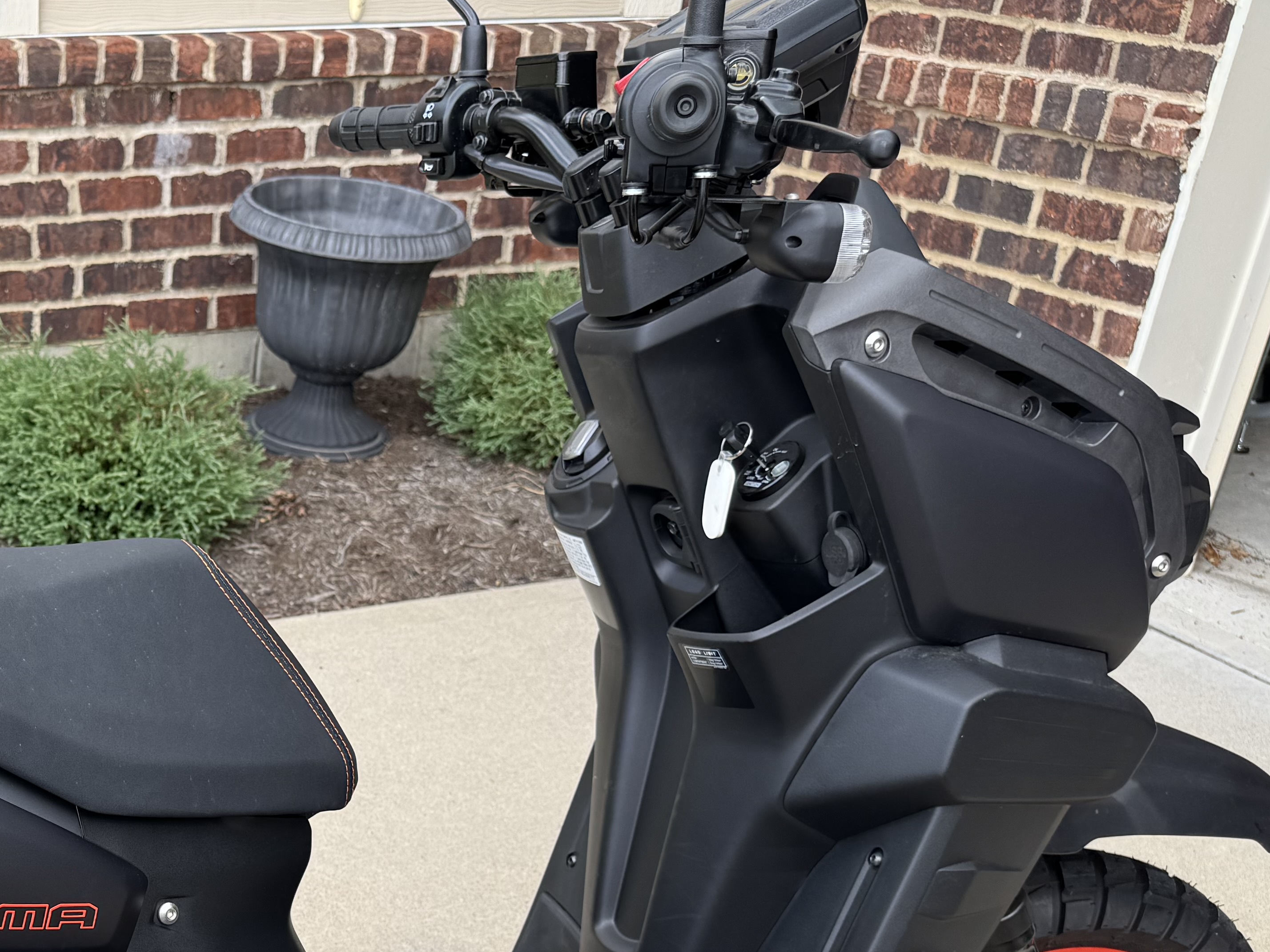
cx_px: 53
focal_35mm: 48
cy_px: 922
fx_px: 1761
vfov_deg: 28.6
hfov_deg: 36.4
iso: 80
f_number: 1.78
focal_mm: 6.76
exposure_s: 1/433
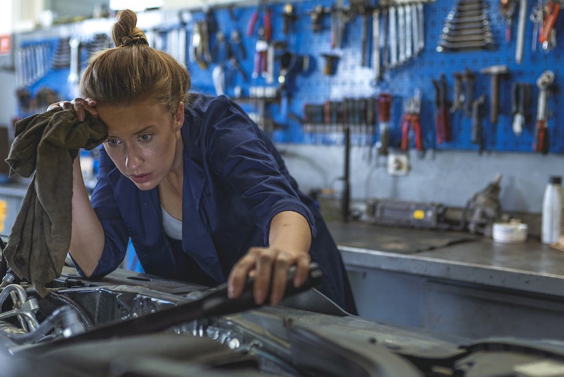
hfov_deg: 39.5
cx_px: 303
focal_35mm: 50
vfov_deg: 27.0
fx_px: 784
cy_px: 179
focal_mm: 35
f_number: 2
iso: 200
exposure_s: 1/250
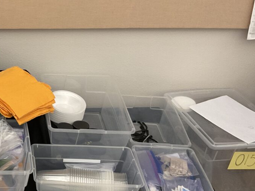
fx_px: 486
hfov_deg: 26.9
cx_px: -28
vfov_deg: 22.2
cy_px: 120
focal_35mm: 66
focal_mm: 3
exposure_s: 1/60
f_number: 1.8
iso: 100
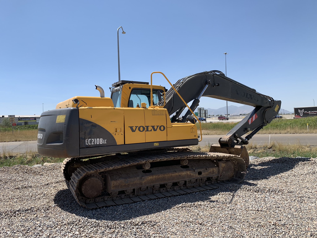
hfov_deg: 67.3
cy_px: 119
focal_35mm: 26
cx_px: 158
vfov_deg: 53.1
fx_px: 238
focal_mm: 4.25
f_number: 1.8
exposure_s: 1/2114
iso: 25
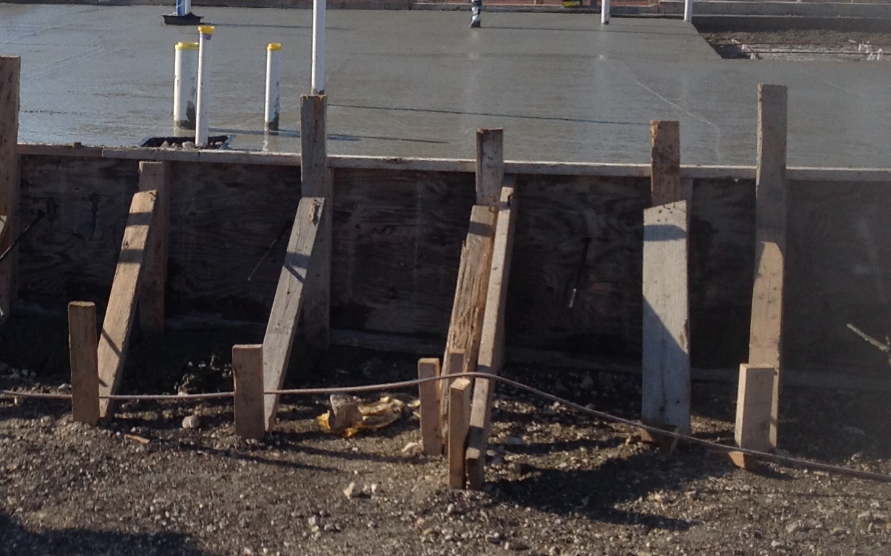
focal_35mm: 78
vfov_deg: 16.6
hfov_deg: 26.1
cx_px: 197
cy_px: 114
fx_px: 1894
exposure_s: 1/1513
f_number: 2.4
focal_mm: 4.28
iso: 50
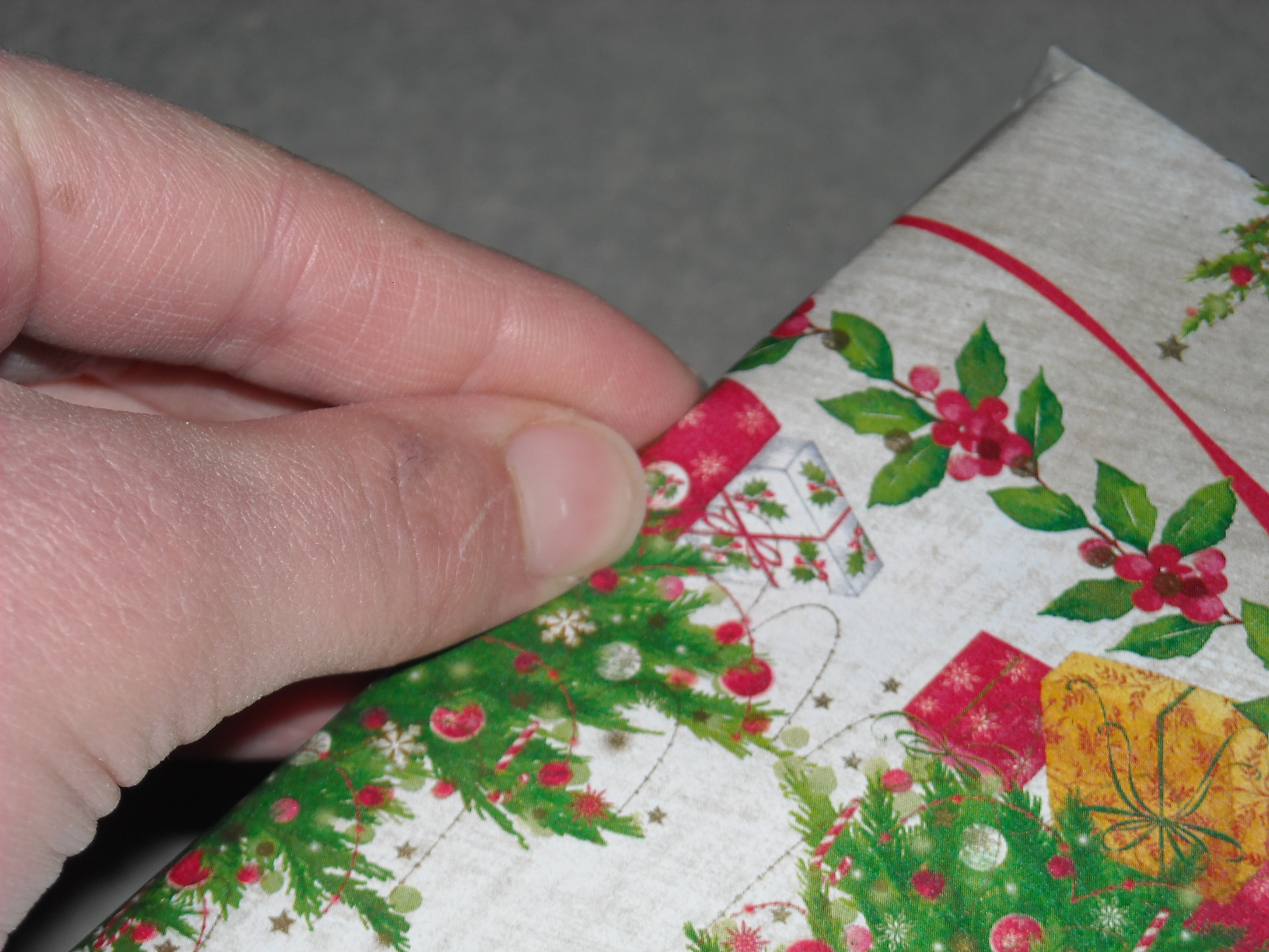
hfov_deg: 18.7
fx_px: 3849
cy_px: 476
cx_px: 634
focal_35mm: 105
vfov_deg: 14.1
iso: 64
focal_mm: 17.1
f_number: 9.3
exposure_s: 1/125
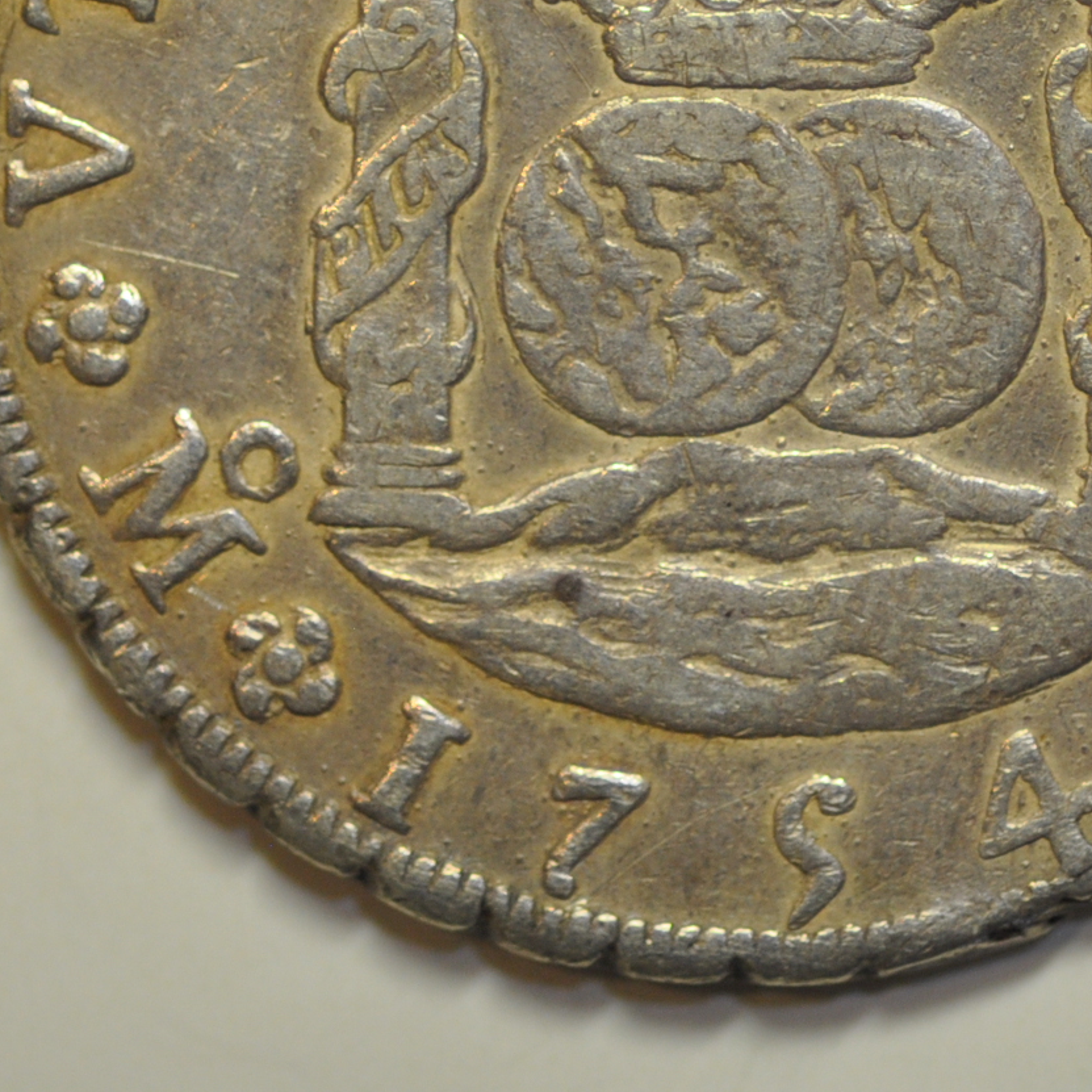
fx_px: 7031
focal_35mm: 197
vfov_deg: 8.9
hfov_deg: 8.9
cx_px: 781
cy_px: 170
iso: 560
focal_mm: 60
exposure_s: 1/250
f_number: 4
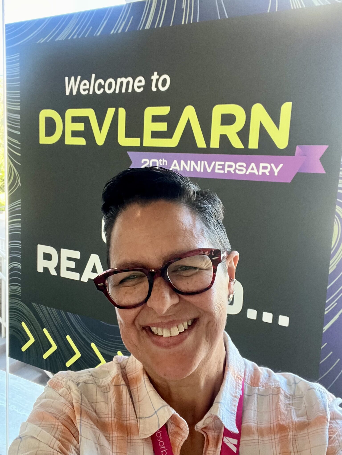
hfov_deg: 46.8
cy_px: 228
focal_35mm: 30
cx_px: 171
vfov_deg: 60.0
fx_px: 395
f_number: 2.2
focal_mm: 2.71
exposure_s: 1/60
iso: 320
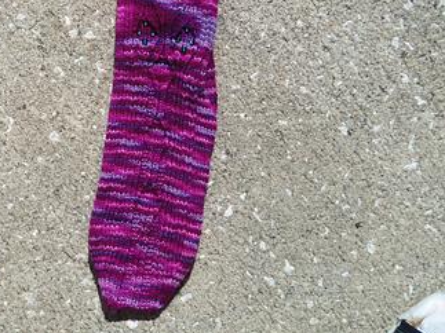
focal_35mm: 96
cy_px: 80
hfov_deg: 20.3
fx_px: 1234
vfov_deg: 15.3
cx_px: 130
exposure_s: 1/100
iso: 64
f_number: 13.2
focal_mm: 10.9
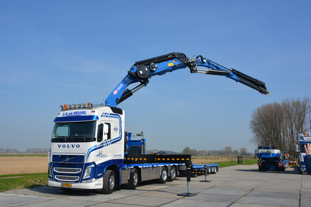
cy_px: 104
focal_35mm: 34
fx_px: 298
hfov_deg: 55.1
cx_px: 156
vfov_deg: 38.4
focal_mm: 23
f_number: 9
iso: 100
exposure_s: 1/320
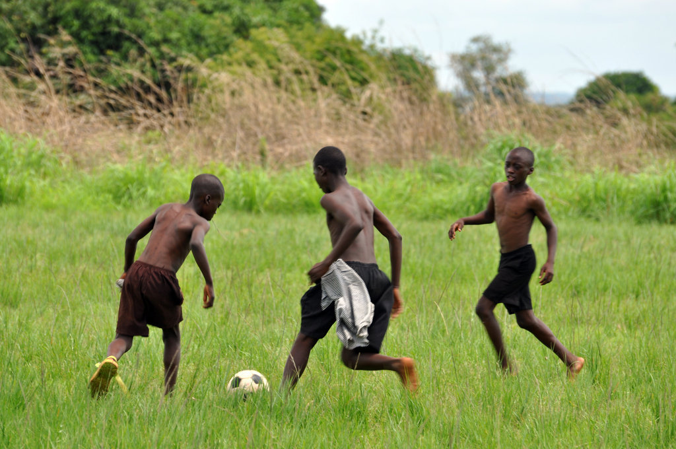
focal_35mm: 300
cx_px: 338
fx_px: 5626
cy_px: 224
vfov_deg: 4.6
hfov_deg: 6.9
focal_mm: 200
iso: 200
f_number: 6.3
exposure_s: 1/160
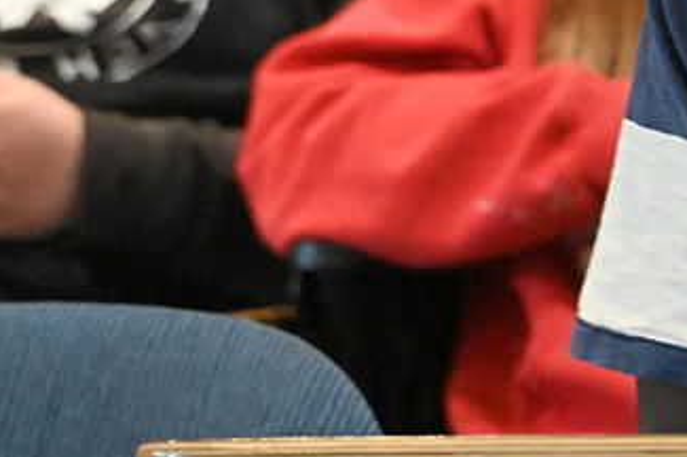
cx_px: 723
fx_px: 9494
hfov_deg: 4.1
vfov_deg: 2.7
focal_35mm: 498
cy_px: -292
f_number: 5.6
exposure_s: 1/125
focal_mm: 135
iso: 22800
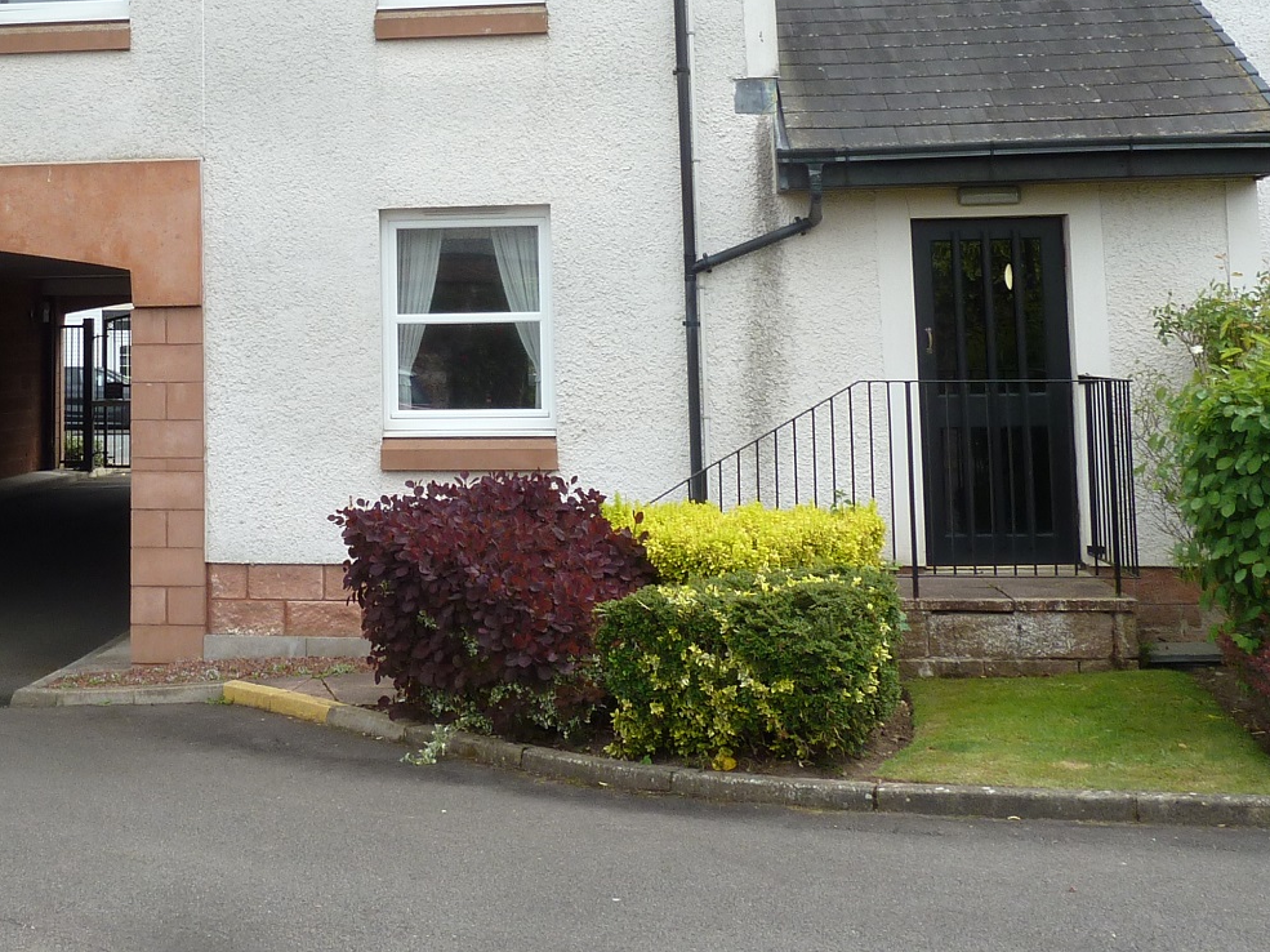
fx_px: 1907
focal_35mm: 52
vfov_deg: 27.1
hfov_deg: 36.0
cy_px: 107
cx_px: 327
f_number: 4
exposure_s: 1/320
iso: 80
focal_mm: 4.1
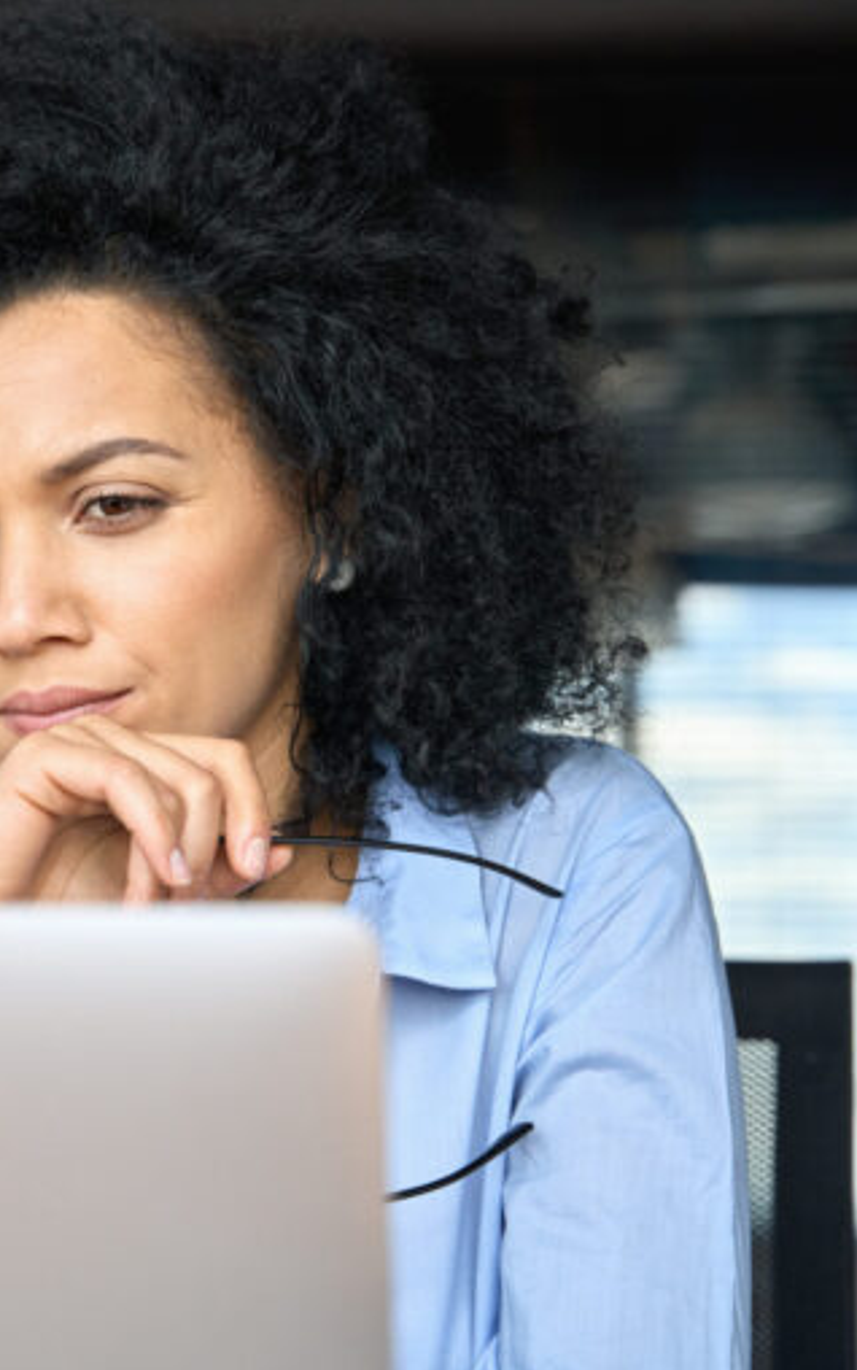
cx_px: -89
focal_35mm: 78
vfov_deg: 26.4
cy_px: 685
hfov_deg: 16.2
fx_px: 2914
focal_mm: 50.7
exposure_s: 1/250
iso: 1250
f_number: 4
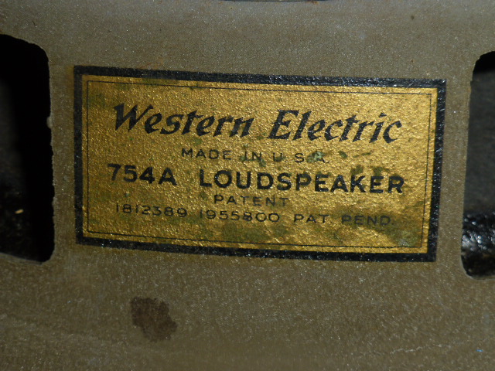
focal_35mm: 85
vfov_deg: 17.4
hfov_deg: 23.0
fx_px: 1215
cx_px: 248
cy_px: 186
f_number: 5.1
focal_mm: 14.2
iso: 100
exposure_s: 1/60
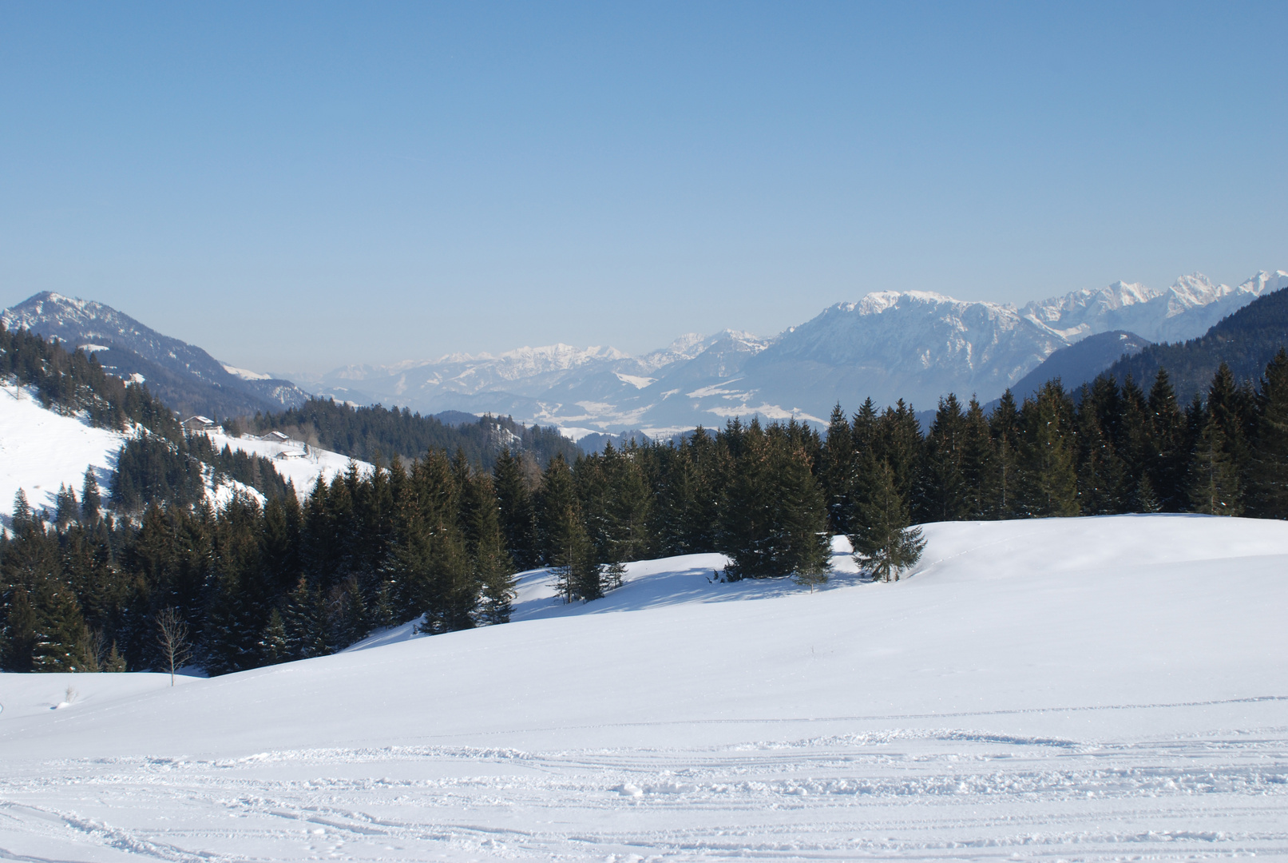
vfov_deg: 32.0
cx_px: 644
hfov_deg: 46.3
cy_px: 432
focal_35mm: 42
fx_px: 1505
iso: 200
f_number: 8
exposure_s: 1/500
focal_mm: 28
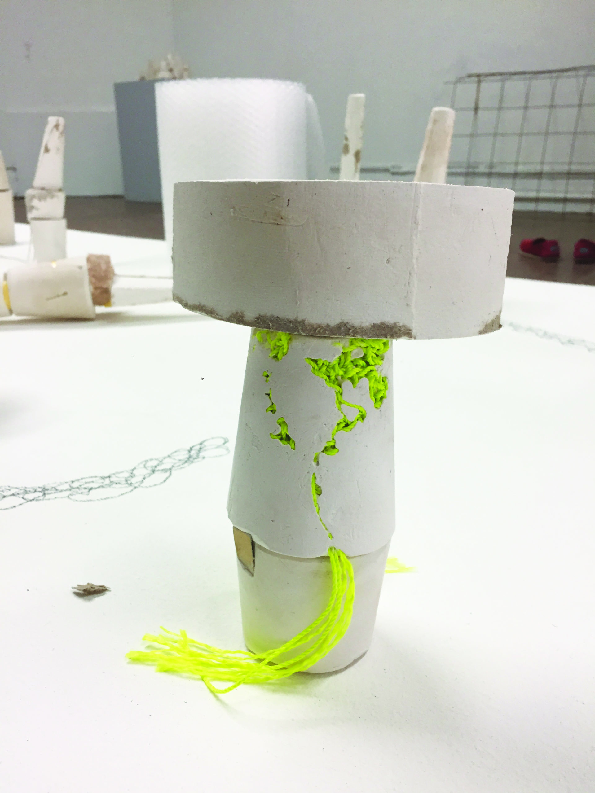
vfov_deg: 61.7
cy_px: 396
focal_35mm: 29
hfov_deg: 48.2
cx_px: 298
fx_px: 665
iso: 40
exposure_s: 1/30
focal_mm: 4.15
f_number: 2.2
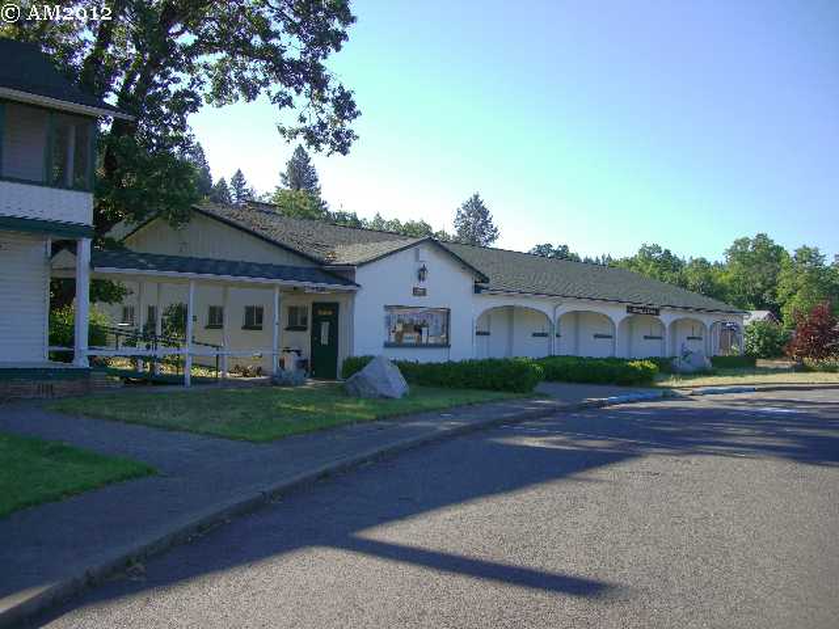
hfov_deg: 49.0
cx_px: 420
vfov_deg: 37.7
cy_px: 314
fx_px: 921
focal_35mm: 38
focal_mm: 7.9
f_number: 2.8
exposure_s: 1/400
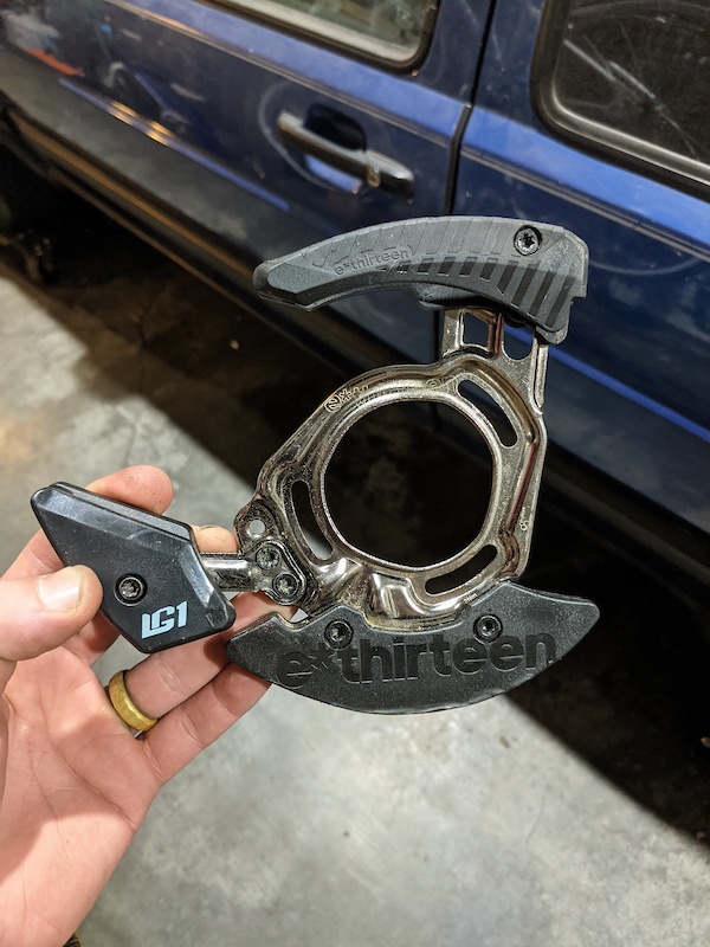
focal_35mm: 27
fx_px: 738
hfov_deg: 51.4
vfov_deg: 65.3
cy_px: 474
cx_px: 355
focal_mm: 4.44
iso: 356
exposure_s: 1/40.1
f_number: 1.8
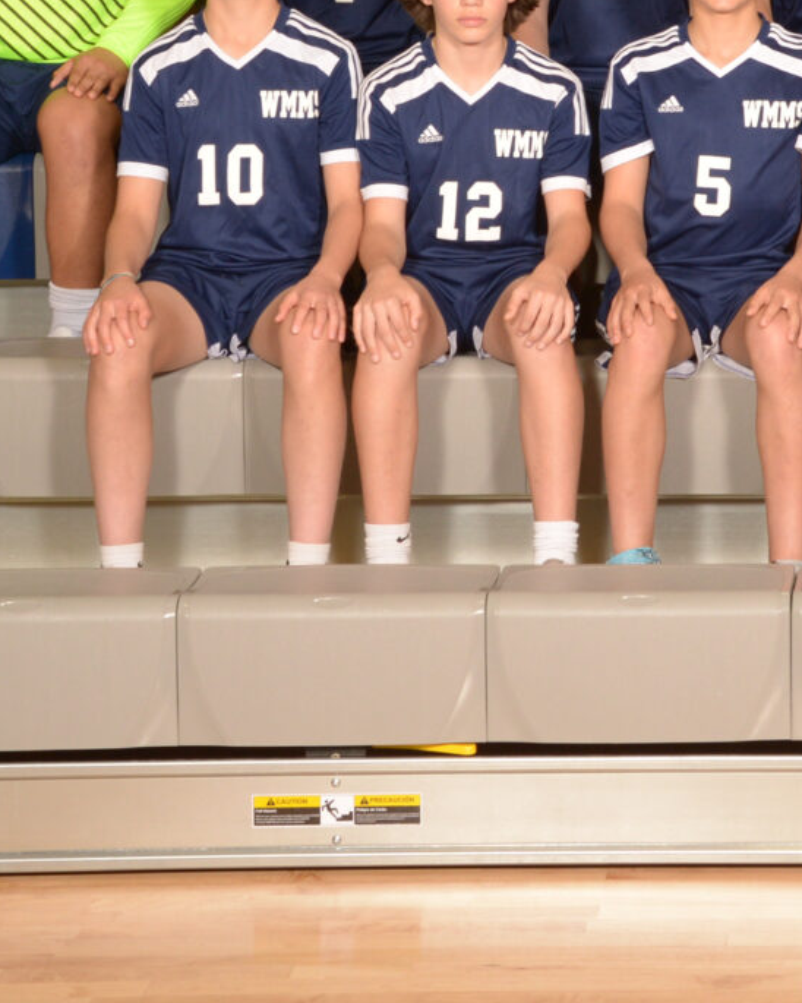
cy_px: 24
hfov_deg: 10.4
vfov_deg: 13.0
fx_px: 4332
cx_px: 992
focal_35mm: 146
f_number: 8
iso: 640
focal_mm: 52
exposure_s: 1/160
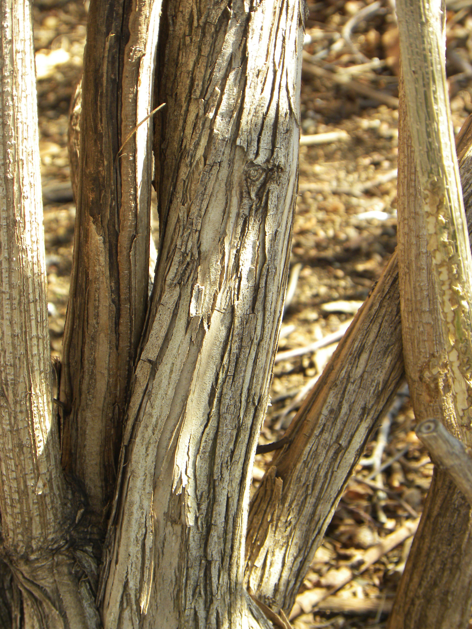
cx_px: 228
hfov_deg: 5.7
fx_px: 4709
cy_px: 314
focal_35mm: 259
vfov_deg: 7.6
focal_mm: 44
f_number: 4.5
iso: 64
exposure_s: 1/94
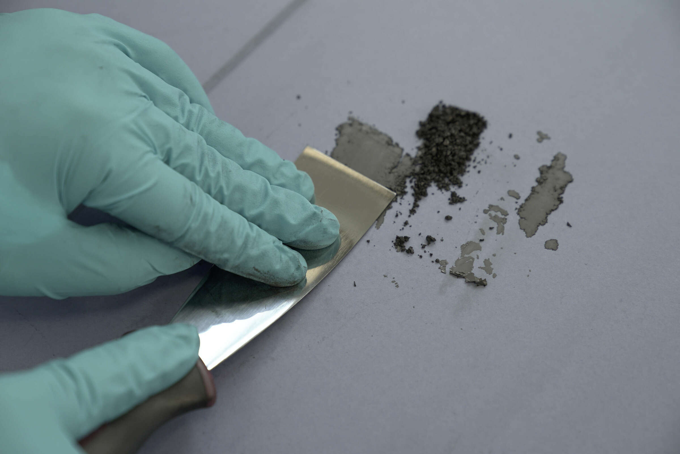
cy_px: 227
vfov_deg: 19.5
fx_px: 1323
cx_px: 340
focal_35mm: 70
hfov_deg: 28.8
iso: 100
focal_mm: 70
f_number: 4
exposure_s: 1/100
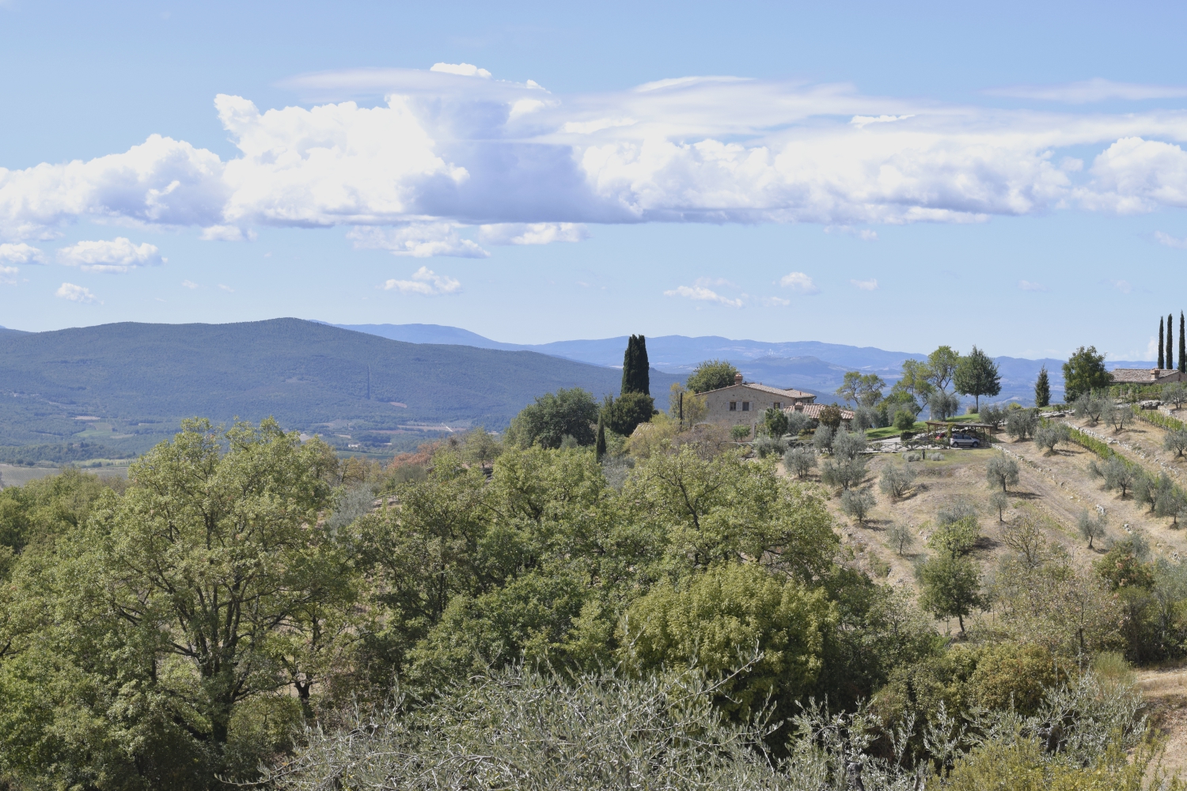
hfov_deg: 27.0
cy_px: 396
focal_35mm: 75
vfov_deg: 18.2
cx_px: 594
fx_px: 2473
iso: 400
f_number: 9
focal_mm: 50
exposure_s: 1/1000
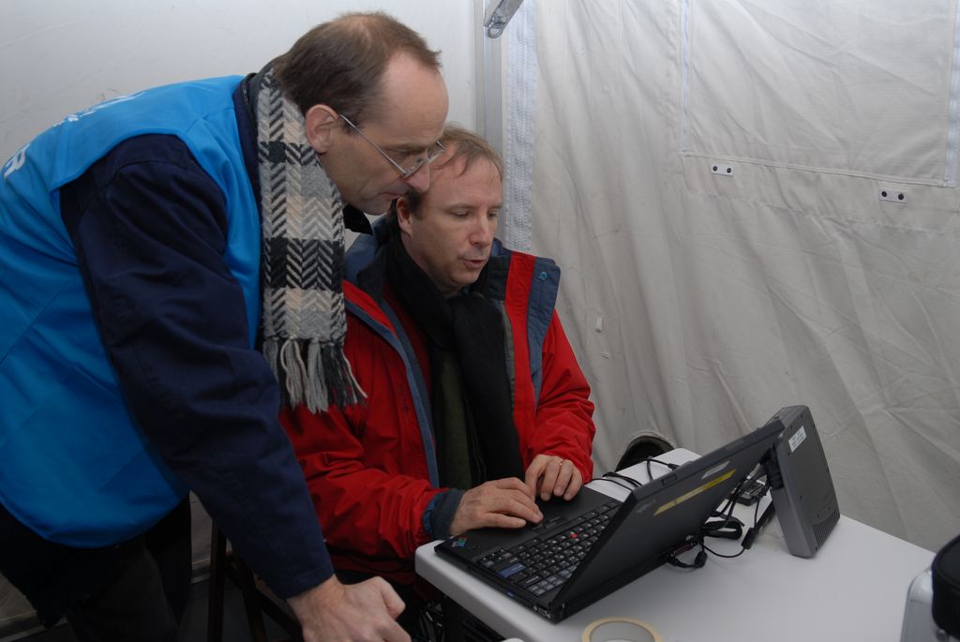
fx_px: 961
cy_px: 321
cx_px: 480
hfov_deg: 53.1
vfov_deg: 37.0
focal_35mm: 36
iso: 100
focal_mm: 24
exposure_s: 1/60
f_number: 4
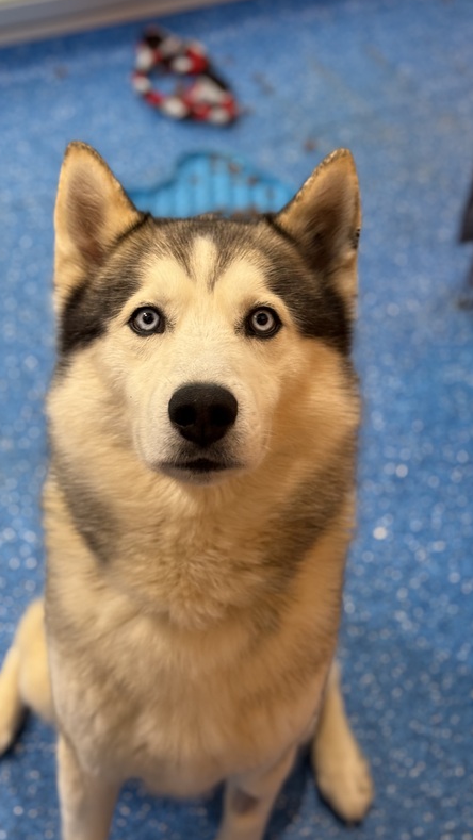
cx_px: 166
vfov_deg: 39.2
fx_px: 1181
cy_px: 418
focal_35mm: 53
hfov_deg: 22.6
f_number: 1.78
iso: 125
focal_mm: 6.76
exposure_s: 1/50
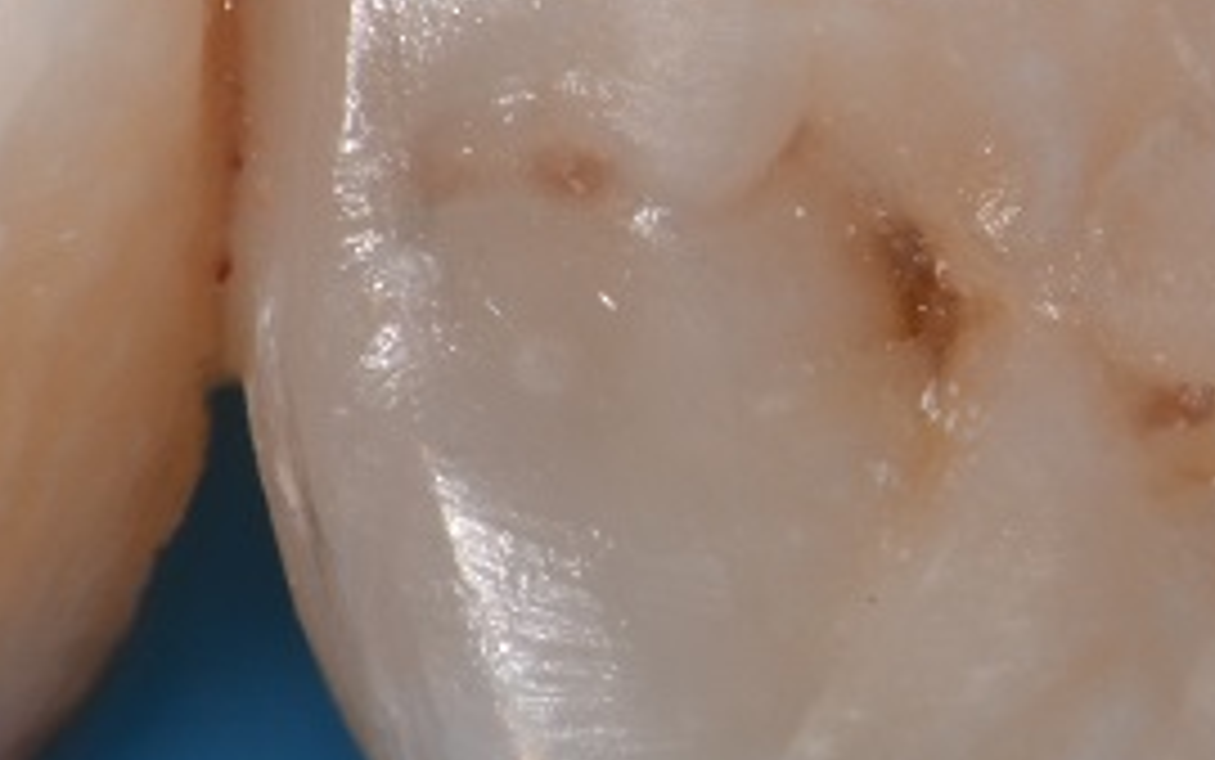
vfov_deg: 1.6
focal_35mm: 802
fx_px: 26567
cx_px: 1732
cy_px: 90
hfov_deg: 2.6
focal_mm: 105
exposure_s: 1/160
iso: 200
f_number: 32
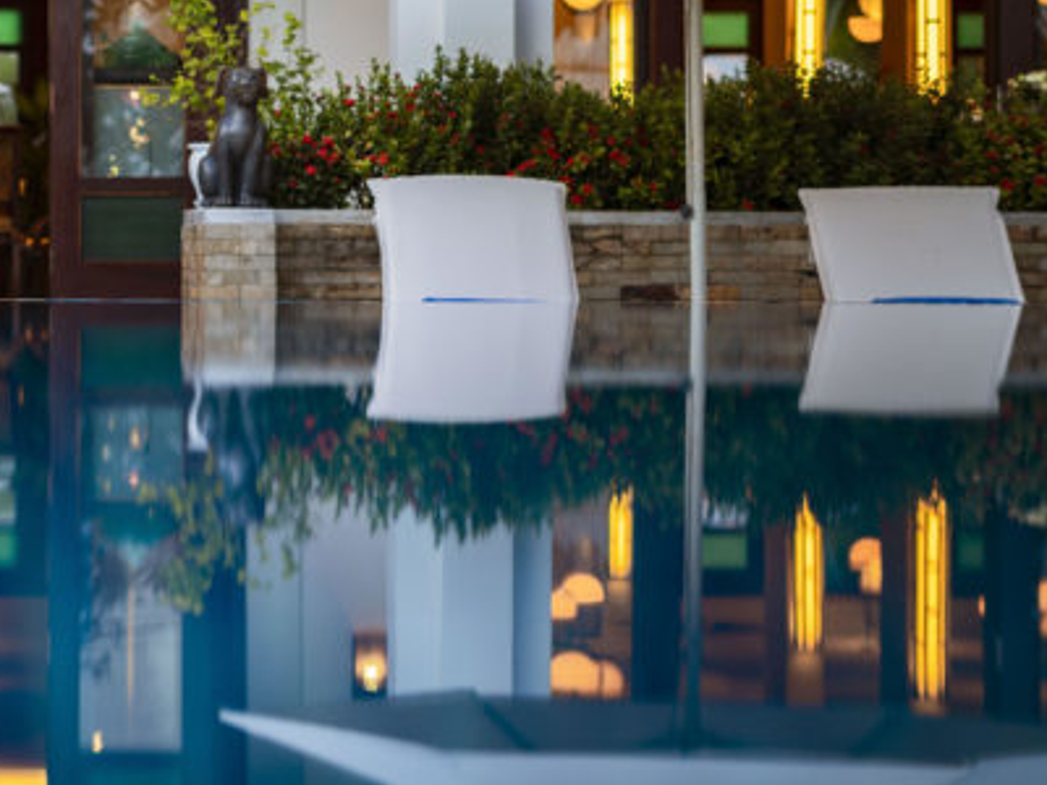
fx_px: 3720
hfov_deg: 15.6
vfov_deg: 11.9
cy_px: -33
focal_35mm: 123
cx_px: -60
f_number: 1.8
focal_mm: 50
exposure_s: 1/40
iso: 100
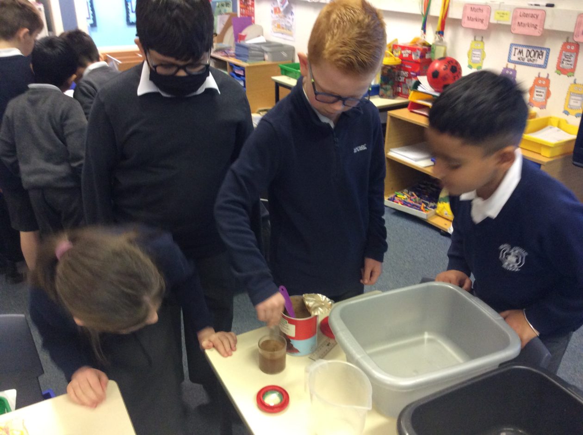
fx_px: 538
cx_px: 292
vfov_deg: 44.1
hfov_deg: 56.9
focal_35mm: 32
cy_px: 218
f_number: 2.4
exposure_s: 1/25
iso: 200
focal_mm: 3.3
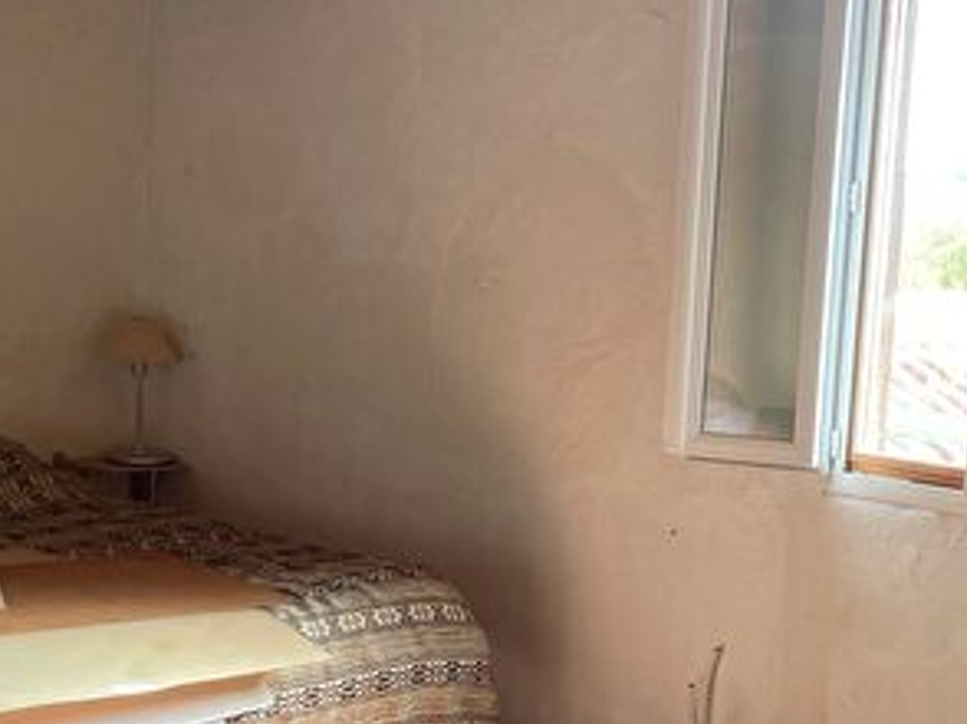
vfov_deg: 23.4
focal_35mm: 62
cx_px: 651
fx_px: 1731
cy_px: 545
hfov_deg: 31.0
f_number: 1.6
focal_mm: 4.2
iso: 125
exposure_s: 1/120
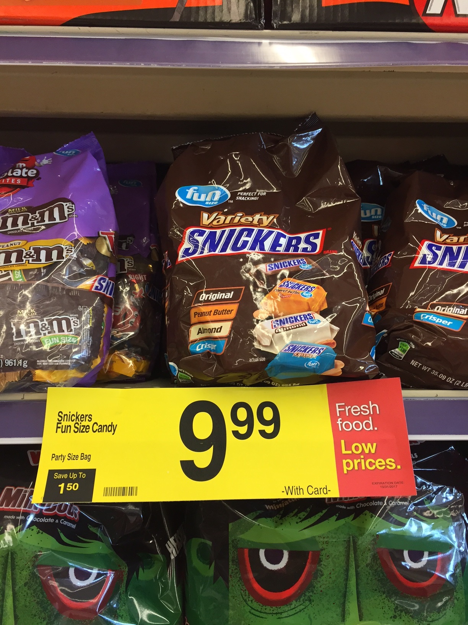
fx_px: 523
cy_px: 312
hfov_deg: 48.2
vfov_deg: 61.7
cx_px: 234
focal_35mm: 29
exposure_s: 1/30
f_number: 2.2
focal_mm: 4.15
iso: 32
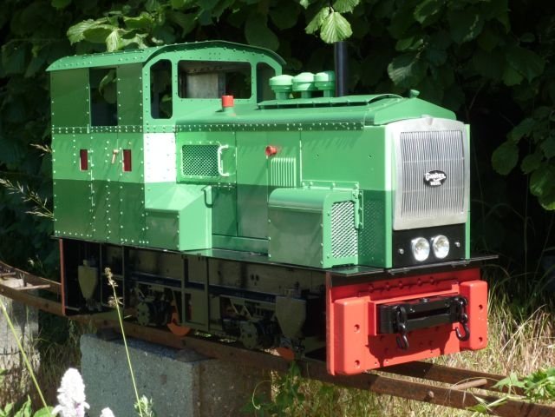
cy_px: 208
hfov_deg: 26.0
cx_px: 278
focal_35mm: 75
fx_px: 1202
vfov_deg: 19.6
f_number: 4.9
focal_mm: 13.2
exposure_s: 1/160
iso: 100
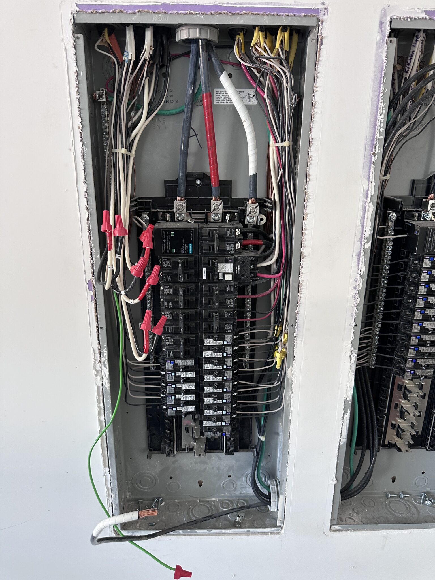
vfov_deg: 71.6
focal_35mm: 24
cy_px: 290
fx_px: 402
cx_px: 218
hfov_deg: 56.8
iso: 250
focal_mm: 6.86
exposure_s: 1/63
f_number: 1.78
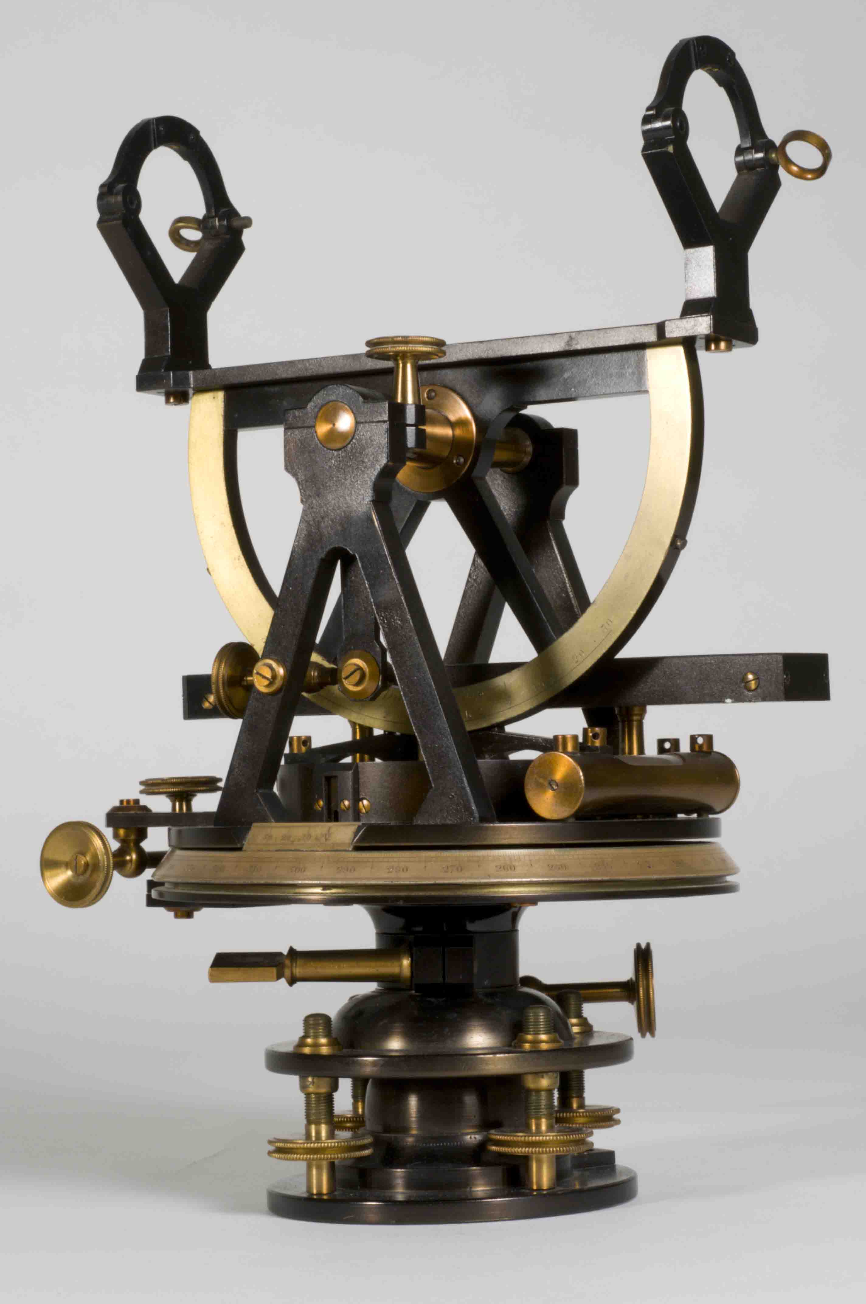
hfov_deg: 15.2
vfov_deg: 22.6
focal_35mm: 90
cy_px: 652
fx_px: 3256
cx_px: 433
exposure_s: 1/2.5
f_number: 36
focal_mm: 60
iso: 200
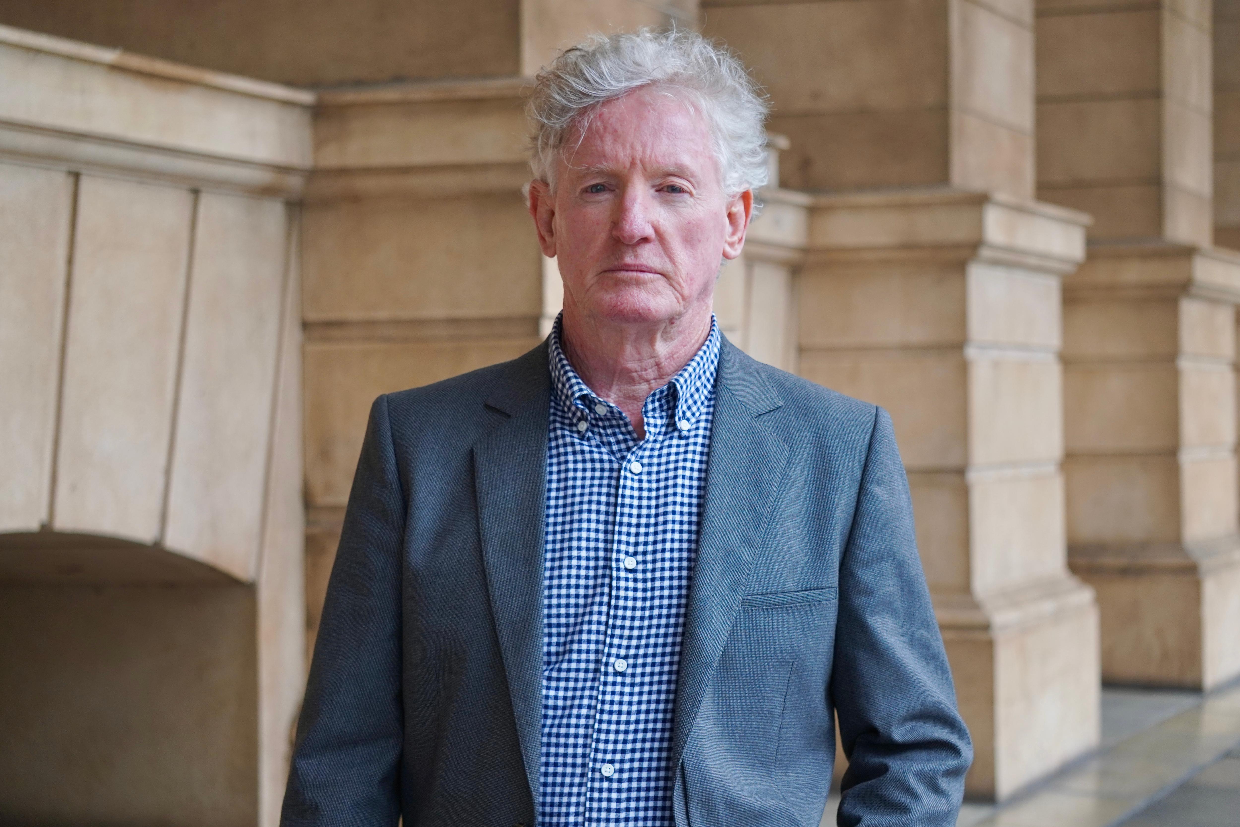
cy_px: 414
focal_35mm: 82
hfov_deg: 24.6
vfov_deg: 16.6
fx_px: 2841
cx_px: 620
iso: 400
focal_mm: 55
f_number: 4.5
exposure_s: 1/160
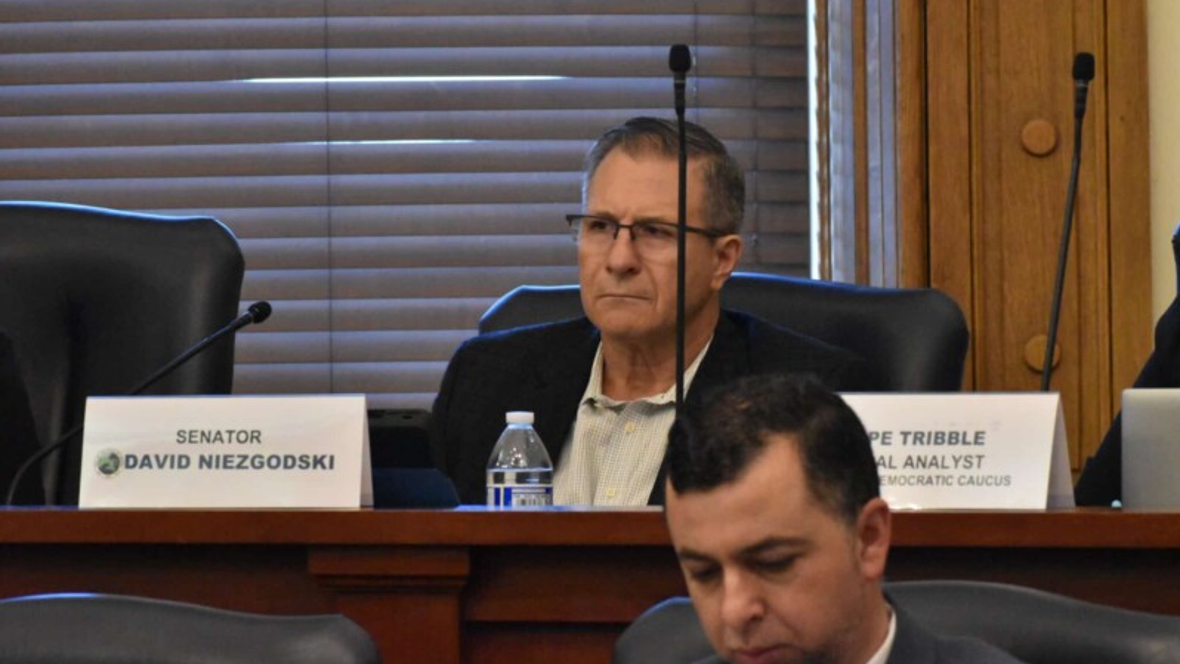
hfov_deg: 11.4
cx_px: 590
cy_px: 304
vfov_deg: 6.4
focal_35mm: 189
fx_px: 5914
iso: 10000
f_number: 10
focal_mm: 120
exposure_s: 1/160
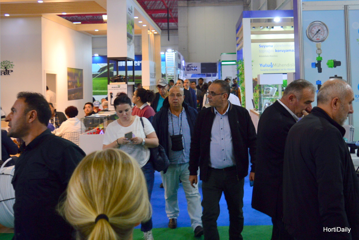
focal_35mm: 30
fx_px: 299
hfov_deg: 61.9
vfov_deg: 43.7
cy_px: 120
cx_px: 180
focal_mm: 20
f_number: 3.8
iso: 320
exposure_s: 1/125
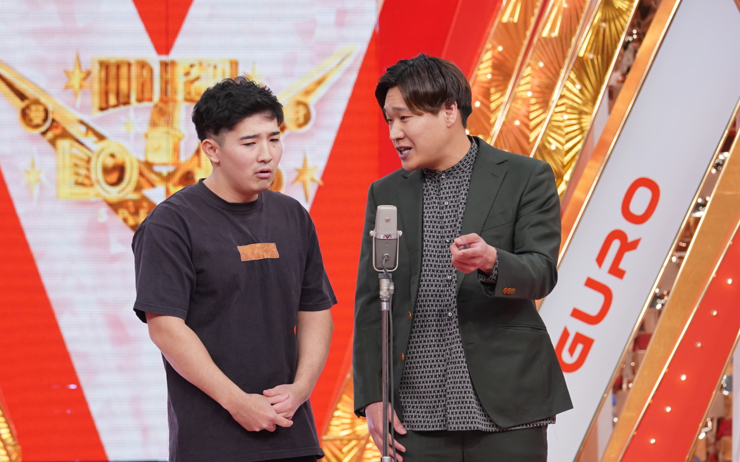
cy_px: 234
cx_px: 369
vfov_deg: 6.5
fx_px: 4094
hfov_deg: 10.3
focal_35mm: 203
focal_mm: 132
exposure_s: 1/250
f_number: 5
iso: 1600
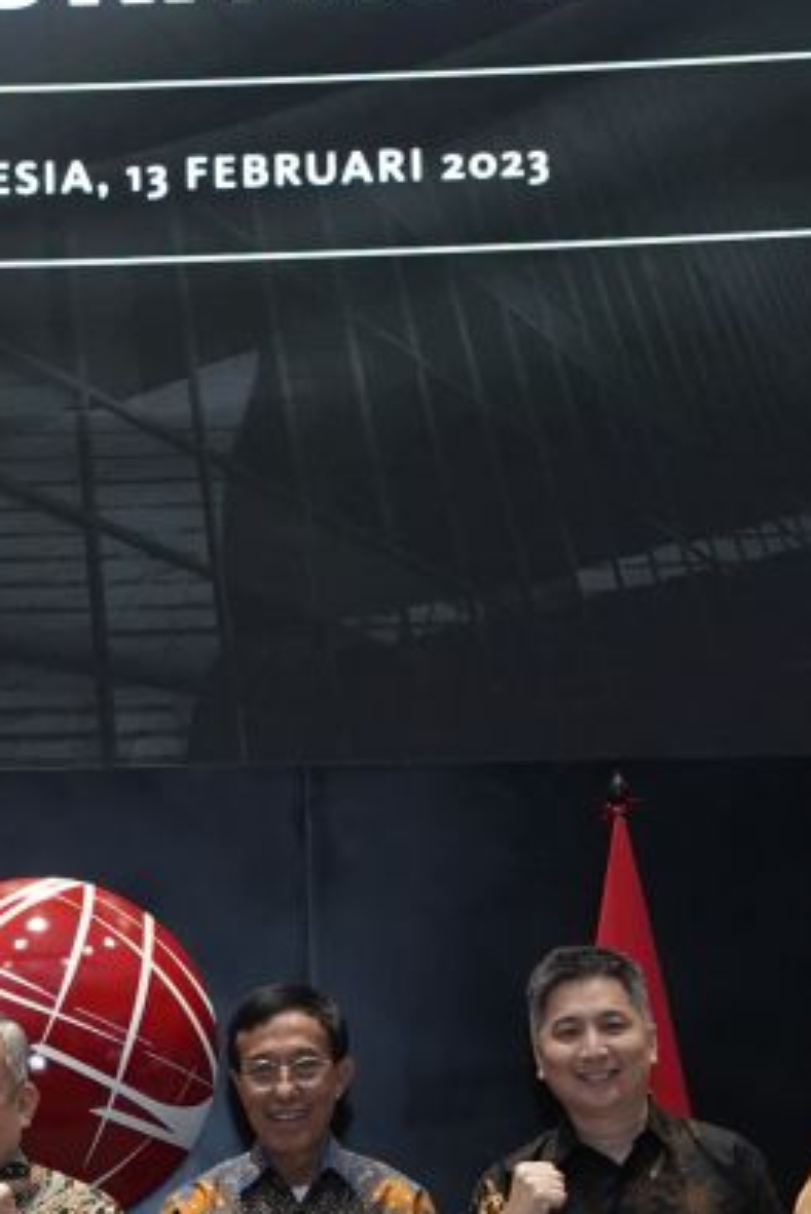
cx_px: -46
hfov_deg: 10.3
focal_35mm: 132
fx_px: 4456
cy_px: 813
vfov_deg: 15.5
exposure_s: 1/125
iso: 1600
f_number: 3.2
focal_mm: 28
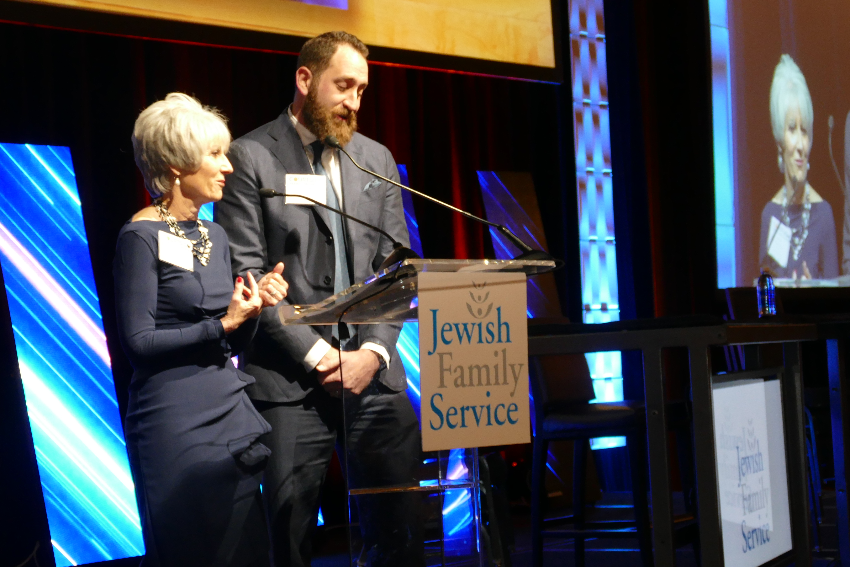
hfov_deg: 20.8
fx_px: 2314
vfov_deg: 14.0
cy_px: 319
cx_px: 401
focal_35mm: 98
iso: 800
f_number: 3.7
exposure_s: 1/30
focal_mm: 28.89
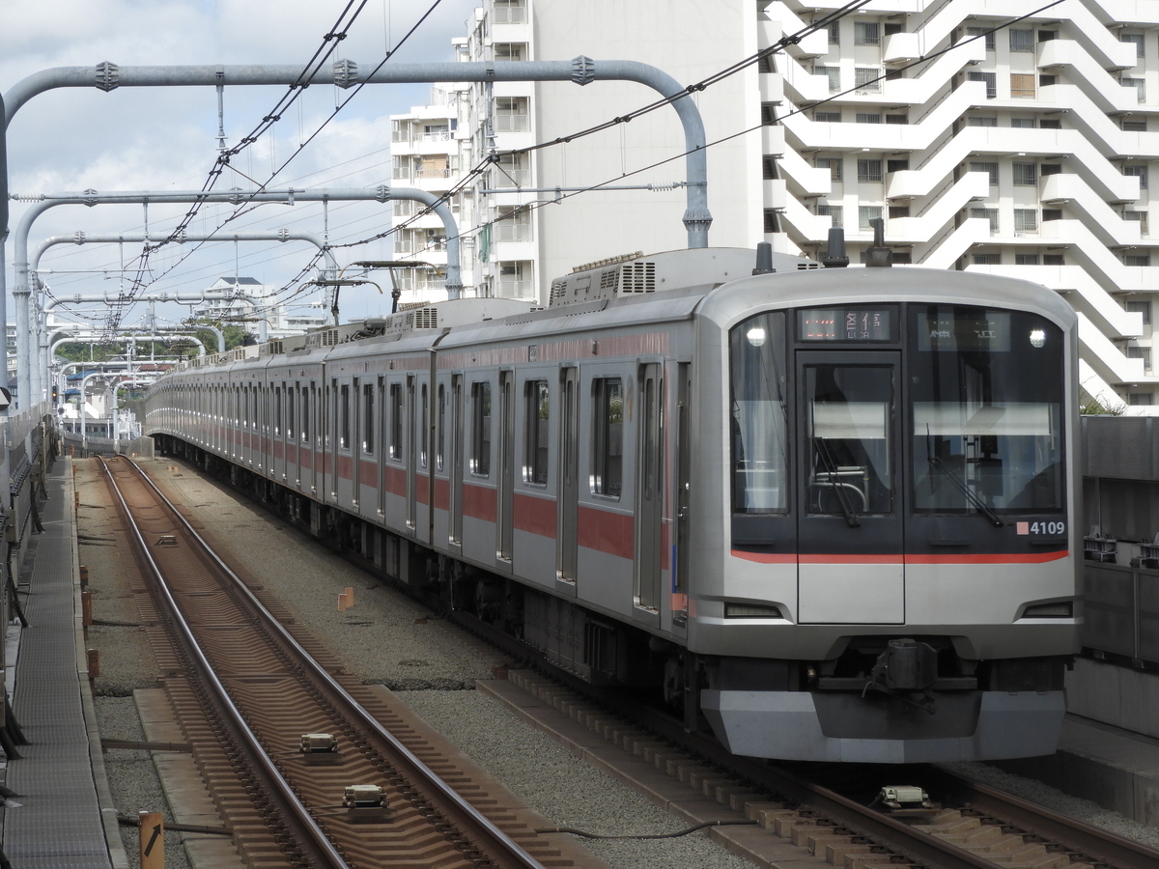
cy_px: 434
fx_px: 4185
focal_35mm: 125
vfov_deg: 11.9
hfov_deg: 15.8
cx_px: 580
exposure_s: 1/640
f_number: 5
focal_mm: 22.4
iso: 140
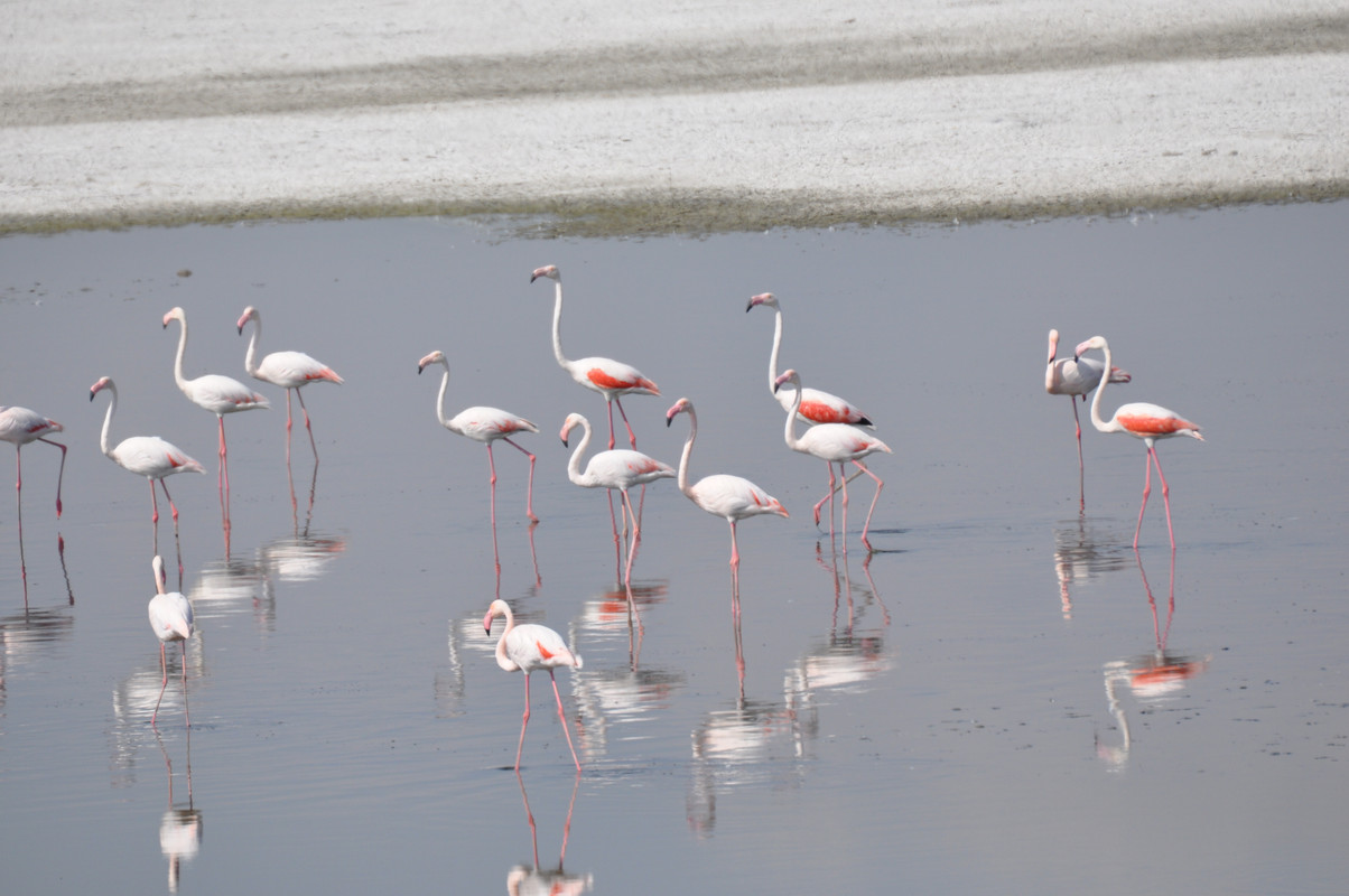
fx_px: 23582
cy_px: 448
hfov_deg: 3.3
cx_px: 674
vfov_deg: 2.2
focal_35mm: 630
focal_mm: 420
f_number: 8
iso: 400
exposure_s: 1/2000
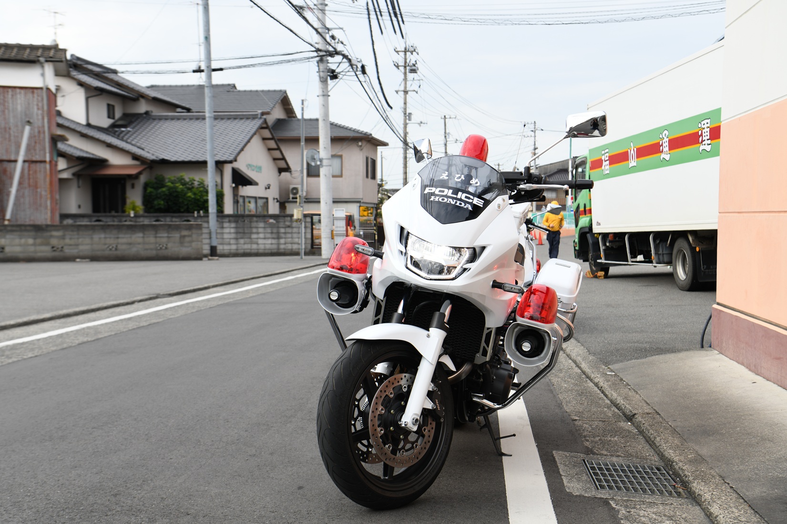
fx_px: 1049
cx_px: 394
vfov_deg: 28.1
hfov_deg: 41.1
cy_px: 262
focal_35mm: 48
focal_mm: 48
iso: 200
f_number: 8
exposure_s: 1/200
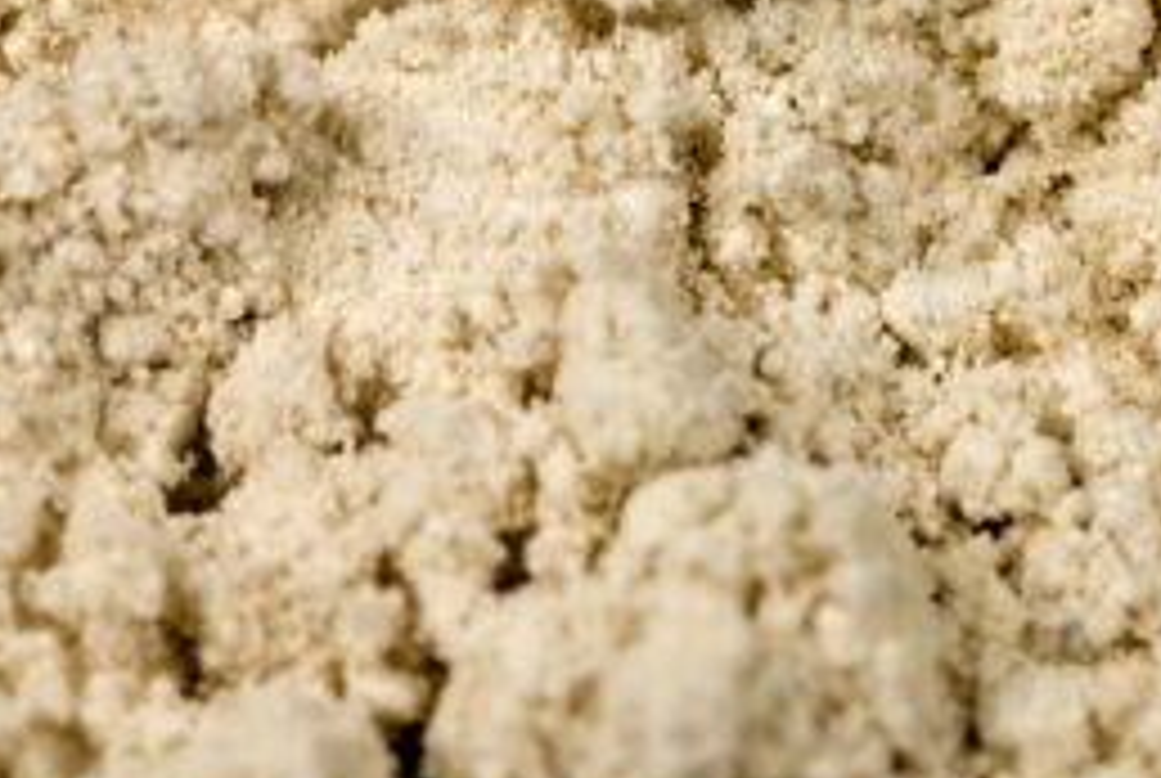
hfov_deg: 7.7
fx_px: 8658
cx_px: 778
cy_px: -18
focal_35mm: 268
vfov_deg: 5.1
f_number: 20
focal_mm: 60
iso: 100
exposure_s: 1/1.67
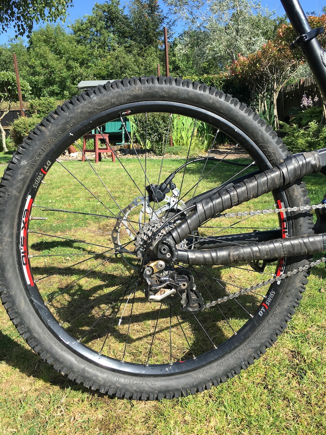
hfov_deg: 48.2
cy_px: 218
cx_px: 163
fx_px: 364
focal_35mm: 29
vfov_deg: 61.7
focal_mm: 4.15
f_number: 2.2
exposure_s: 1/725
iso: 25
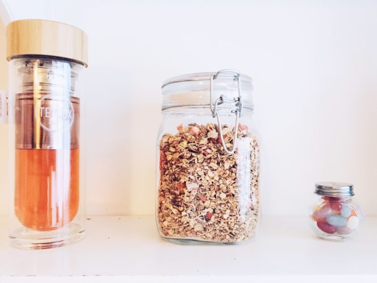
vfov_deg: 48.2
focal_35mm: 29
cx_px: 188
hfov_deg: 61.7
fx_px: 316
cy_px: 142
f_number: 2.2
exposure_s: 1/33
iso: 250
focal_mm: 4.15
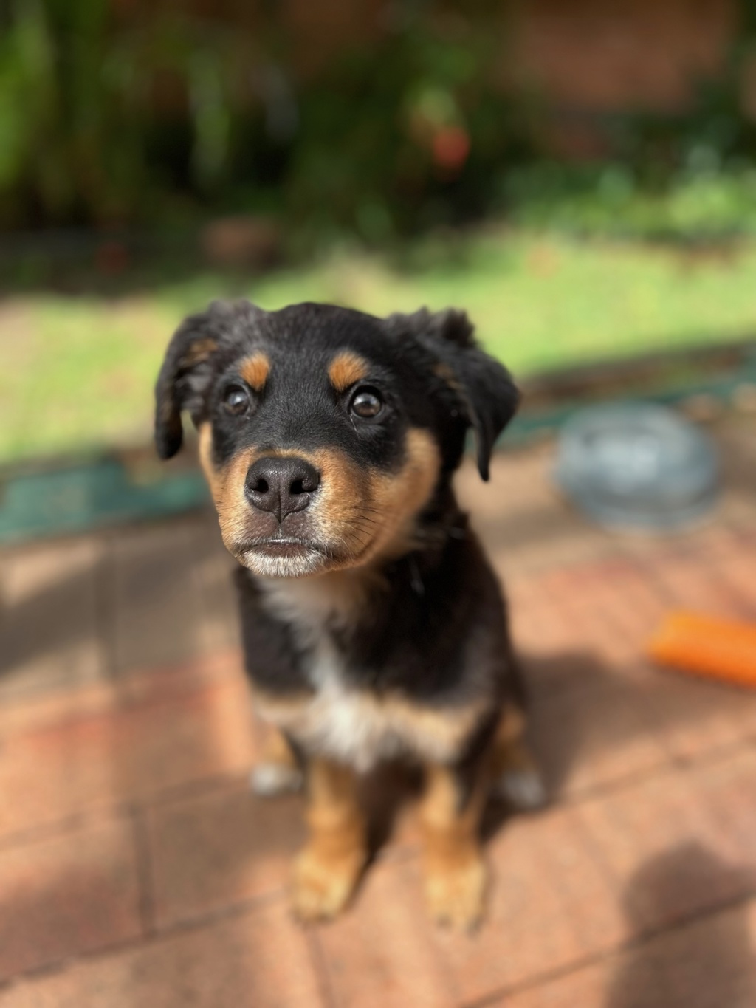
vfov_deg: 67.3
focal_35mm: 26
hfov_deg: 53.1
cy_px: 504
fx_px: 757
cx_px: 378
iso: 50
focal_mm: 5.7
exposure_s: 1/909
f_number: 1.5
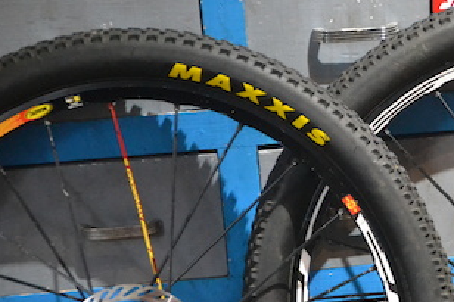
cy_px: 298
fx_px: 983
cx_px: 345
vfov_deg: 17.1
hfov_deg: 25.7
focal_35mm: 78
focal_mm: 20
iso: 3200
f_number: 3.8
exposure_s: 1/40
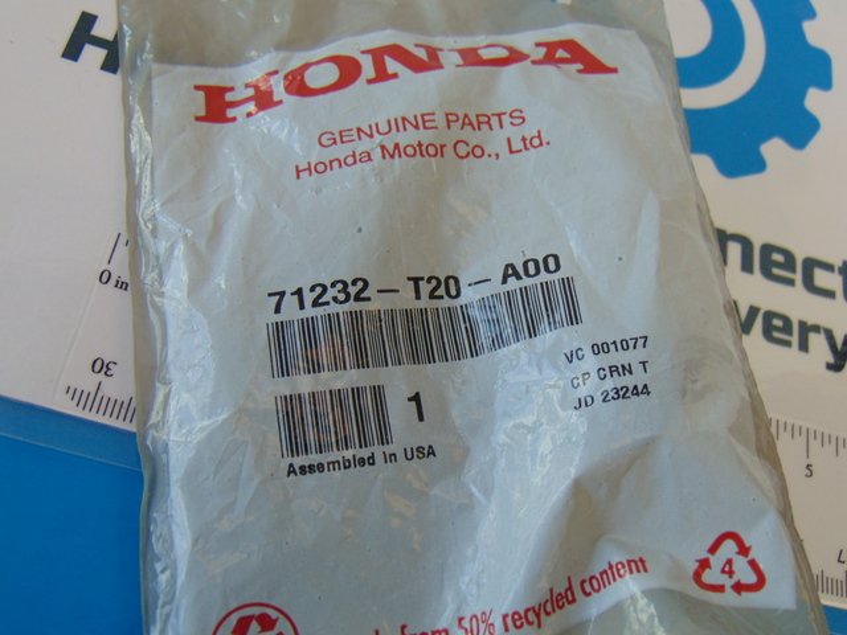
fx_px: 954
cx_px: 424
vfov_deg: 36.8
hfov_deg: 47.9
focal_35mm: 39
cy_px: 318
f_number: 3.3
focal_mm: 6.9
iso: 80
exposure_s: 1/160
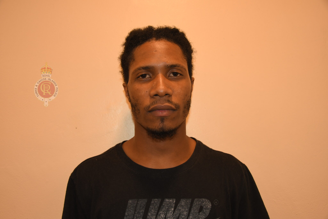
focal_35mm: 33
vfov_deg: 40.0
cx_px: 164
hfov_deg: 57.2
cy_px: 110
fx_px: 301
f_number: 3.8
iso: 400
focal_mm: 22
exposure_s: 1/60
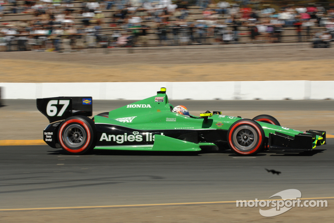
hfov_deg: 16.7
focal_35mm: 123
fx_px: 1141
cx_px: 167
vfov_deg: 11.1
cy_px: 112
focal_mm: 82
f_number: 13
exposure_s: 1/200
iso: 200
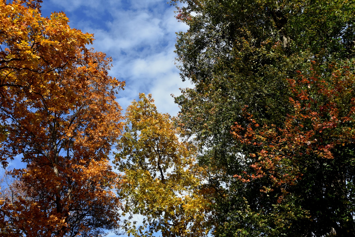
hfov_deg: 42.3
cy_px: 118
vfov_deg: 28.9
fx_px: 459
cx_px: 178
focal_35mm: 46
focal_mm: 31
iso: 360
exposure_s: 1/500
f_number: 8
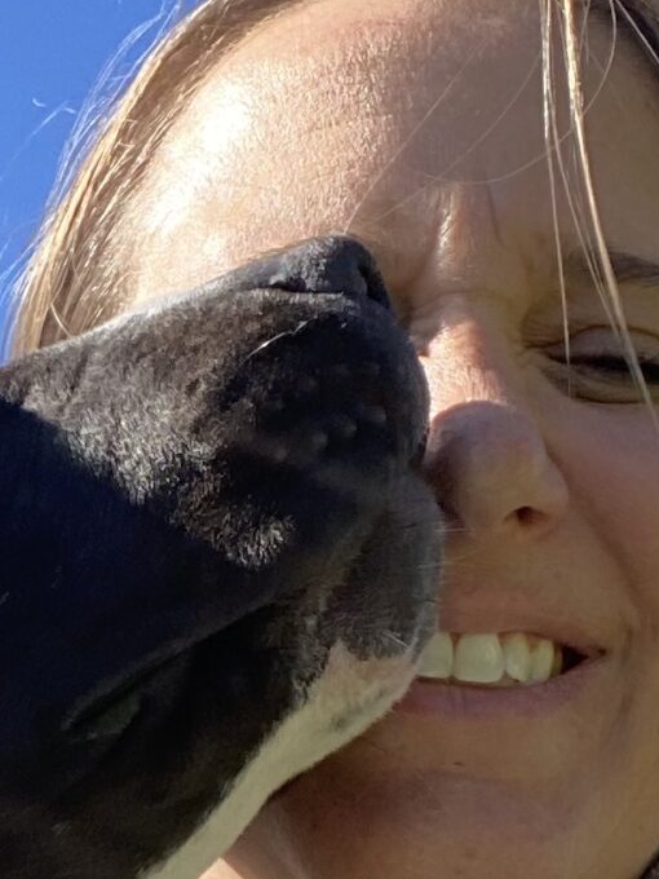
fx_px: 2868
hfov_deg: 12.8
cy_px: 710
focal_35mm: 113
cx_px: -114
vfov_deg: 17.3
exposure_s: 1/239
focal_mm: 2.71
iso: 25
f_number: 2.2
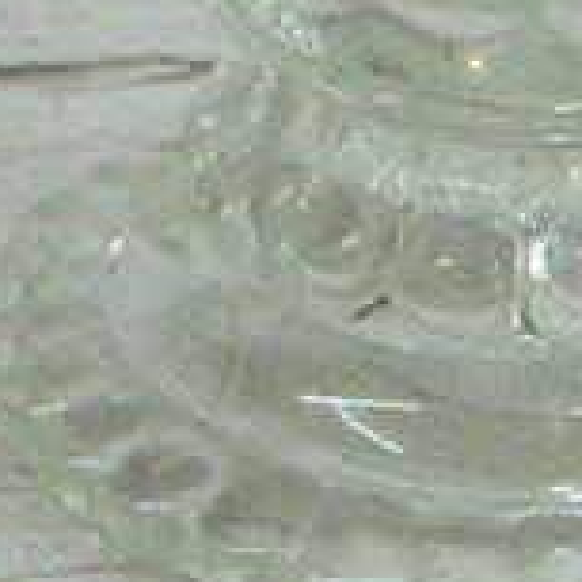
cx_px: -449
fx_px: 3938
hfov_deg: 8.2
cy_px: -335
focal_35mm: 207
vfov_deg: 8.2
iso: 400
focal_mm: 6.2
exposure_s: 1/400
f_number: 3.3
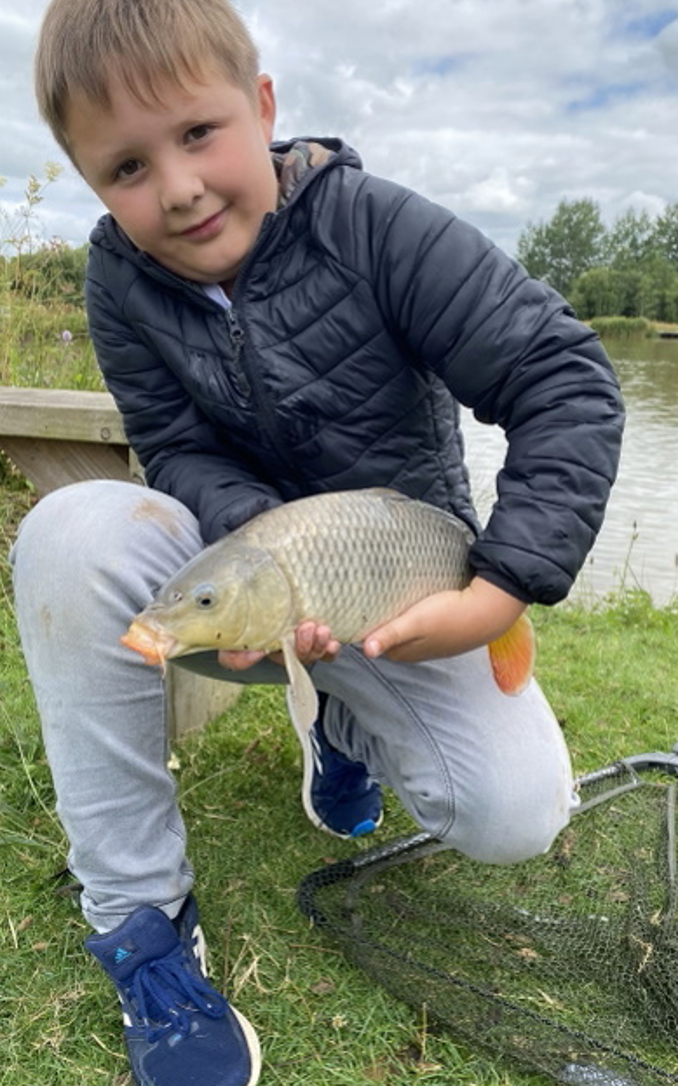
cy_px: 550
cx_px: 342
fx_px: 828
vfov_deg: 66.5
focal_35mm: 28
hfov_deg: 44.5
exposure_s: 1/942
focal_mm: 4.25
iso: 32
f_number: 1.8
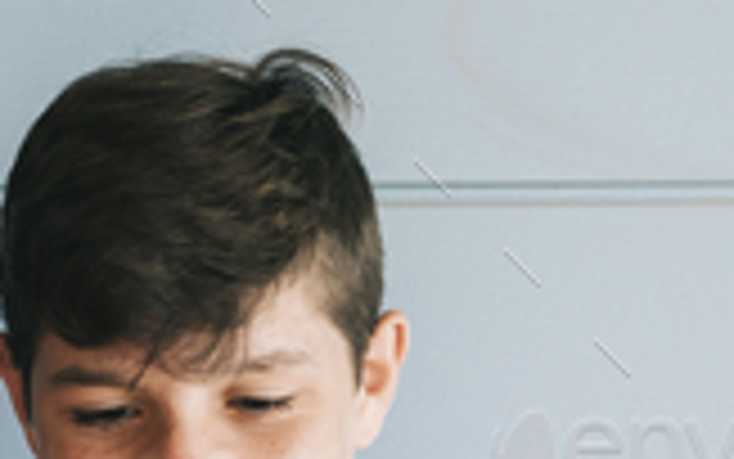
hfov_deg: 11.2
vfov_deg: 7.0
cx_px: 5
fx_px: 3702
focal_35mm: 185
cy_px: 657
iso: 100
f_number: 3.2
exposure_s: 1/80
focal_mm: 50
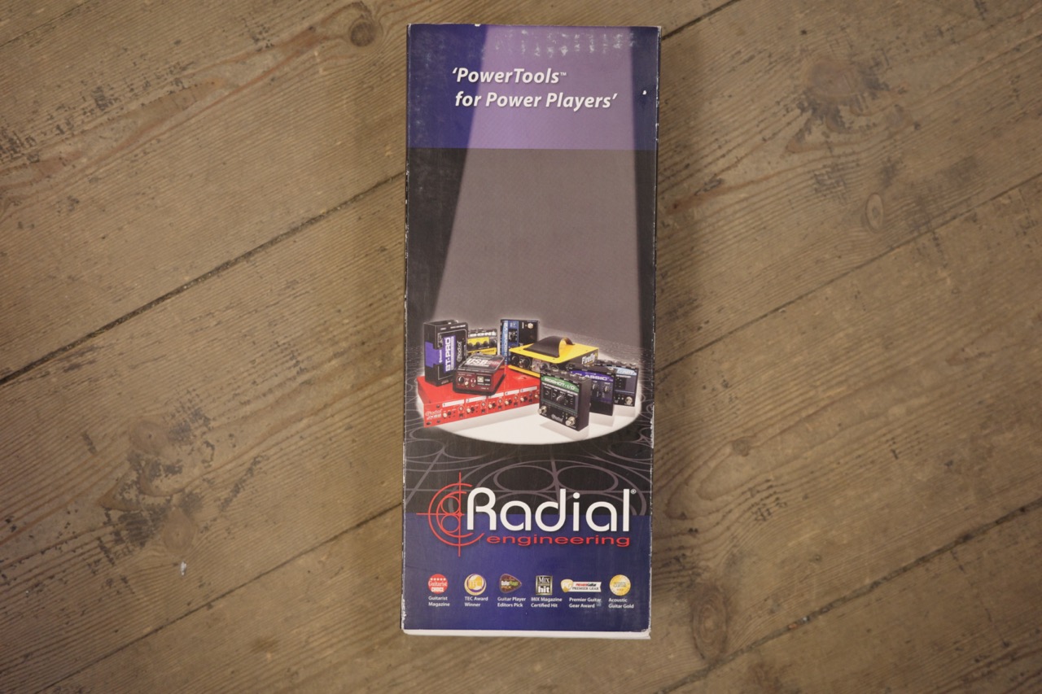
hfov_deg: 48.5
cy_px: 347
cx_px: 521
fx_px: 1158
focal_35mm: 40
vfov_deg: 33.4
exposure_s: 1/40
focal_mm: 26
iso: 800
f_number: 2.8
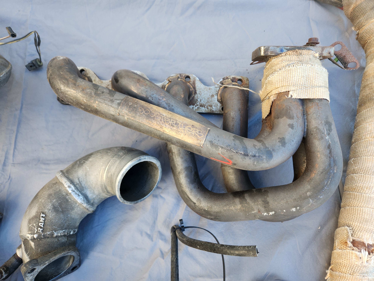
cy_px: 140
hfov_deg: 73.9
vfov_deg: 58.9
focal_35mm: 23
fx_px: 248
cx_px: 187
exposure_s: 1/180
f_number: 1.8
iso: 80
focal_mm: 5.4
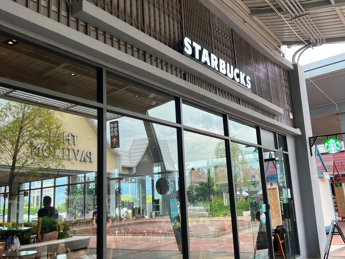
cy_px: 130
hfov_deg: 67.3
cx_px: 172
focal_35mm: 26
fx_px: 259
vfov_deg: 53.1
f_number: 1.5
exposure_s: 1/159
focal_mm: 5.7
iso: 40
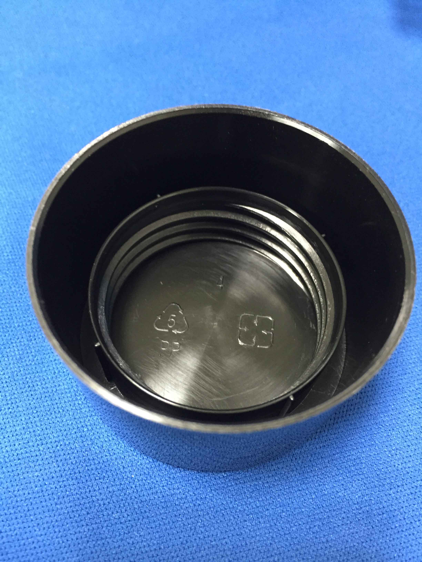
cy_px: 281
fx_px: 471
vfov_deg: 61.7
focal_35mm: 29
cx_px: 211
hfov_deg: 48.2
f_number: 2.2
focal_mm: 4.15
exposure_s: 1/15
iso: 500
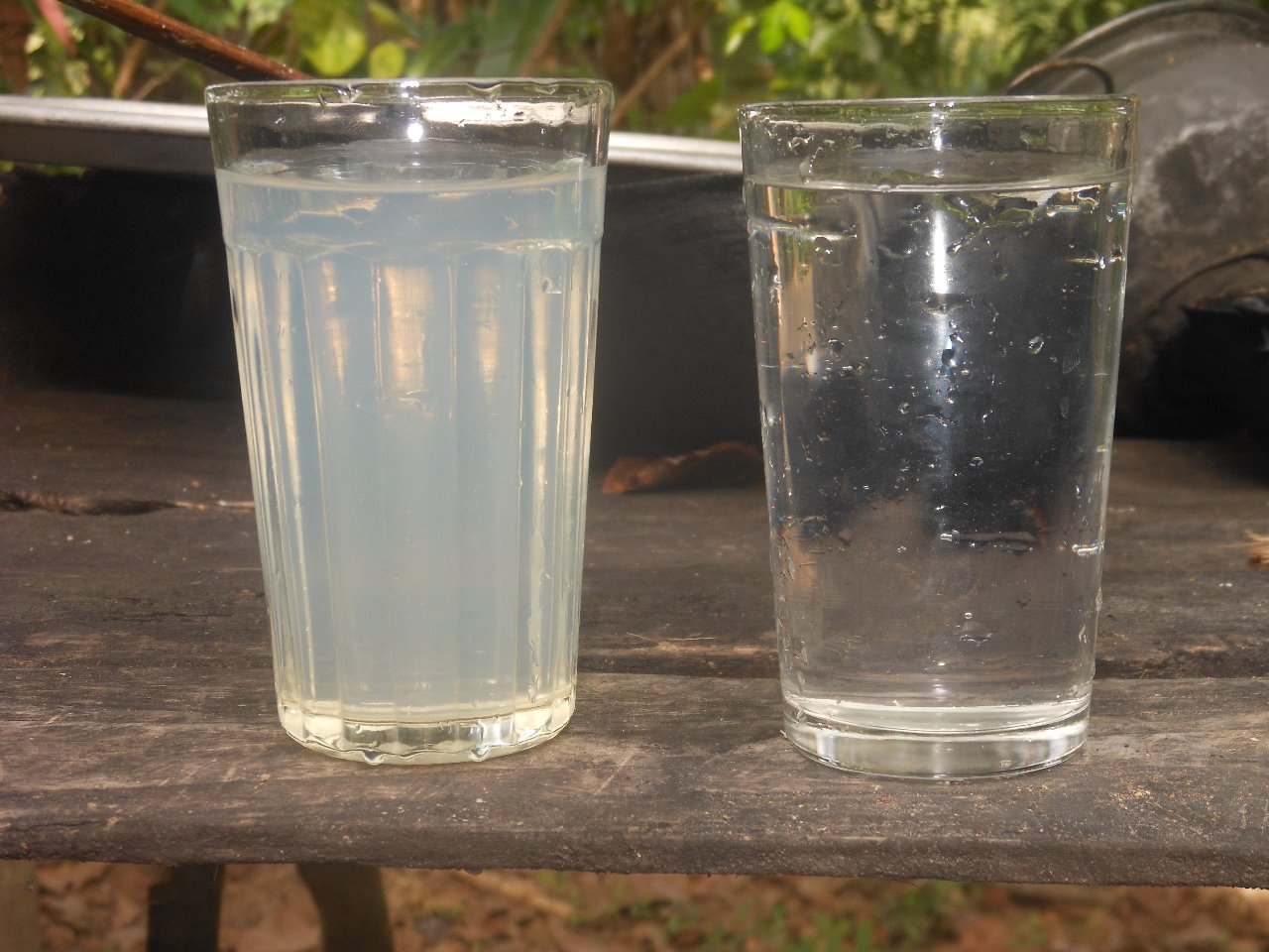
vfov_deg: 22.3
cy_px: 476
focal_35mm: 66
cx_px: 634
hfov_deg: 29.4
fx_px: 2420
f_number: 4.3
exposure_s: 1/60
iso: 80
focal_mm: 11.7
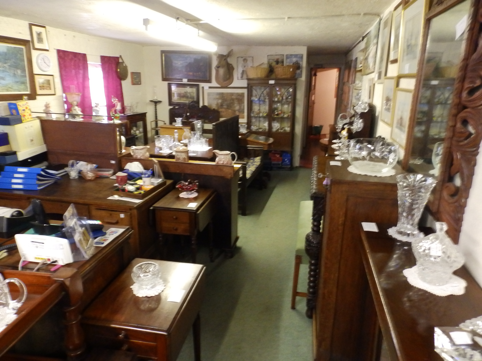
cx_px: 241
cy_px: 180
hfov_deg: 76.4
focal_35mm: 22
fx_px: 306
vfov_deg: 61.1
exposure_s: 1/13
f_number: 3.4
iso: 800
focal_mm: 4
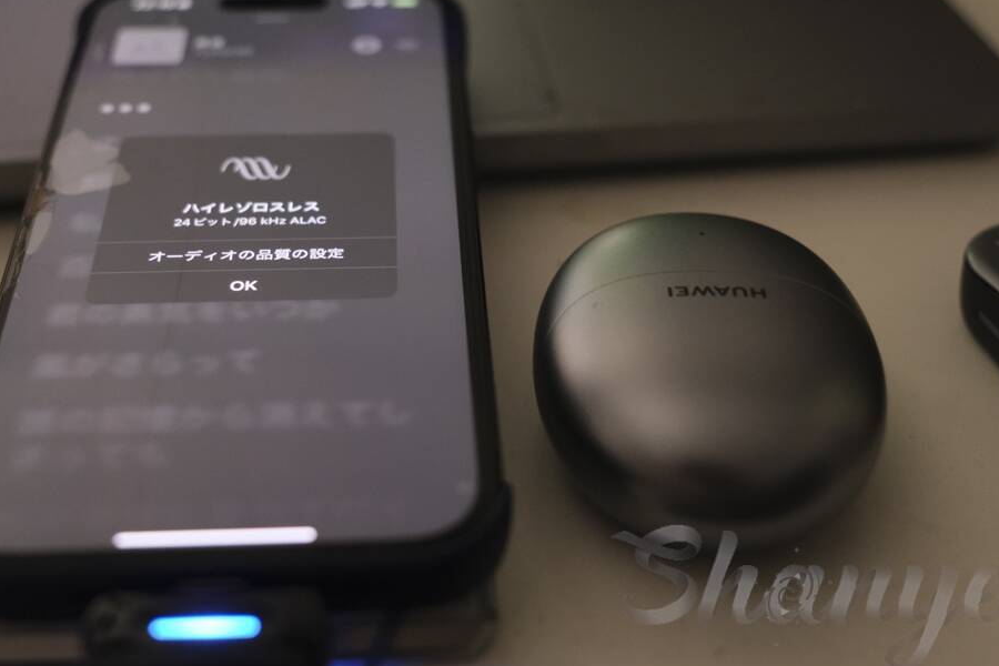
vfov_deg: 25.9
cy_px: 255
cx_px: 467
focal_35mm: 52
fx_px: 1443
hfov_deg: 38.2
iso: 3200
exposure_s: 1/14
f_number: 2.8
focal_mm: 26.2
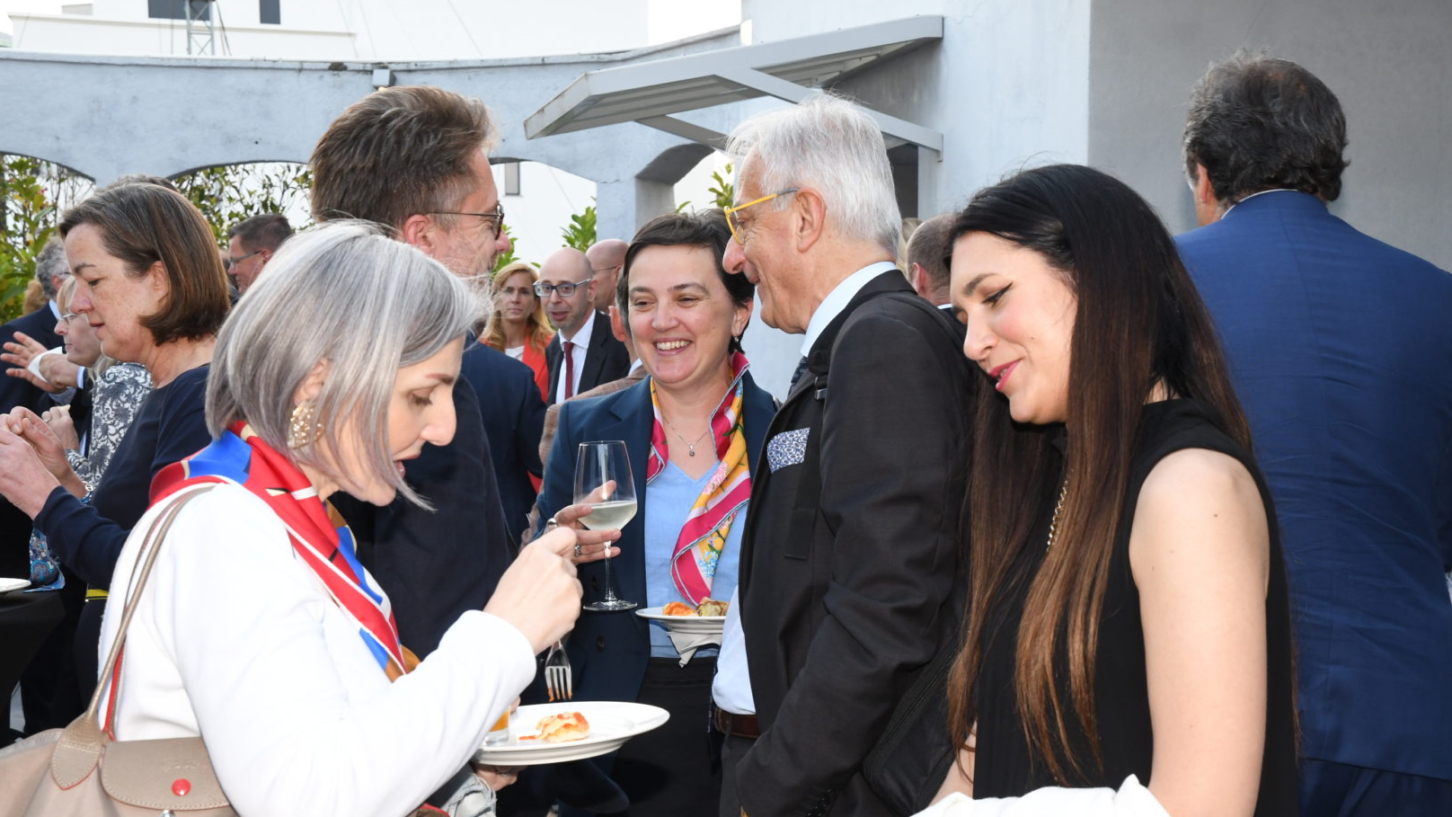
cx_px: 725
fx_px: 2426
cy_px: 454
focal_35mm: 63
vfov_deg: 19.1
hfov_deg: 33.3
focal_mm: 40
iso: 800
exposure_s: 1/125
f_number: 9
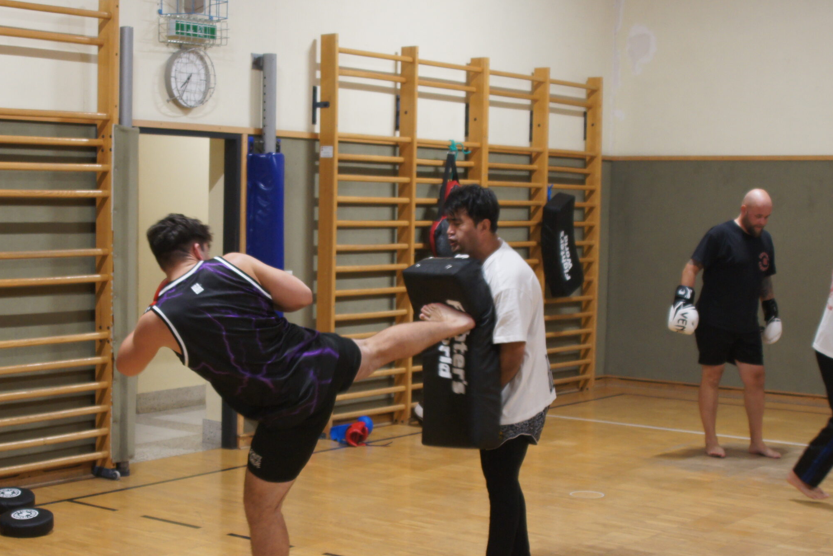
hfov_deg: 34.9
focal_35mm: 57
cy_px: 308
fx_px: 1319
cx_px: 314
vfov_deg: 23.8
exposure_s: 1/60
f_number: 3.5
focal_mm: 30
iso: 800
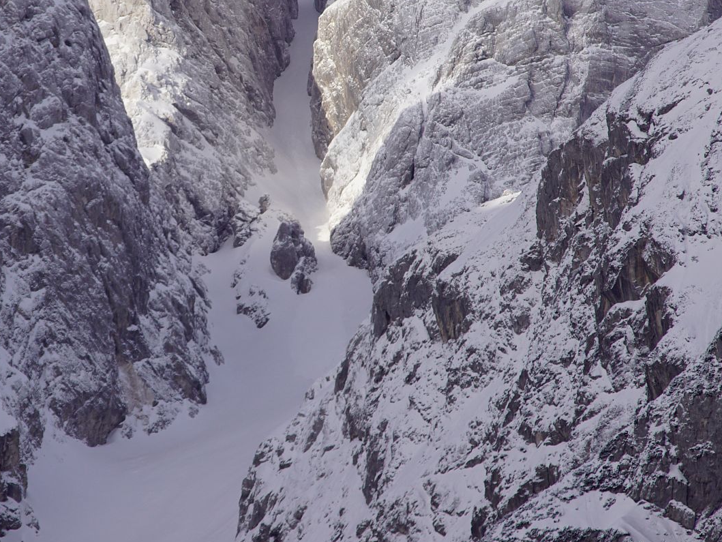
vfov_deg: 4.2
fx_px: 7362
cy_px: 191
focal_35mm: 353
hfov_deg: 5.6
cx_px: 198
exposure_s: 1/320
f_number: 7.1
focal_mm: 135
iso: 100
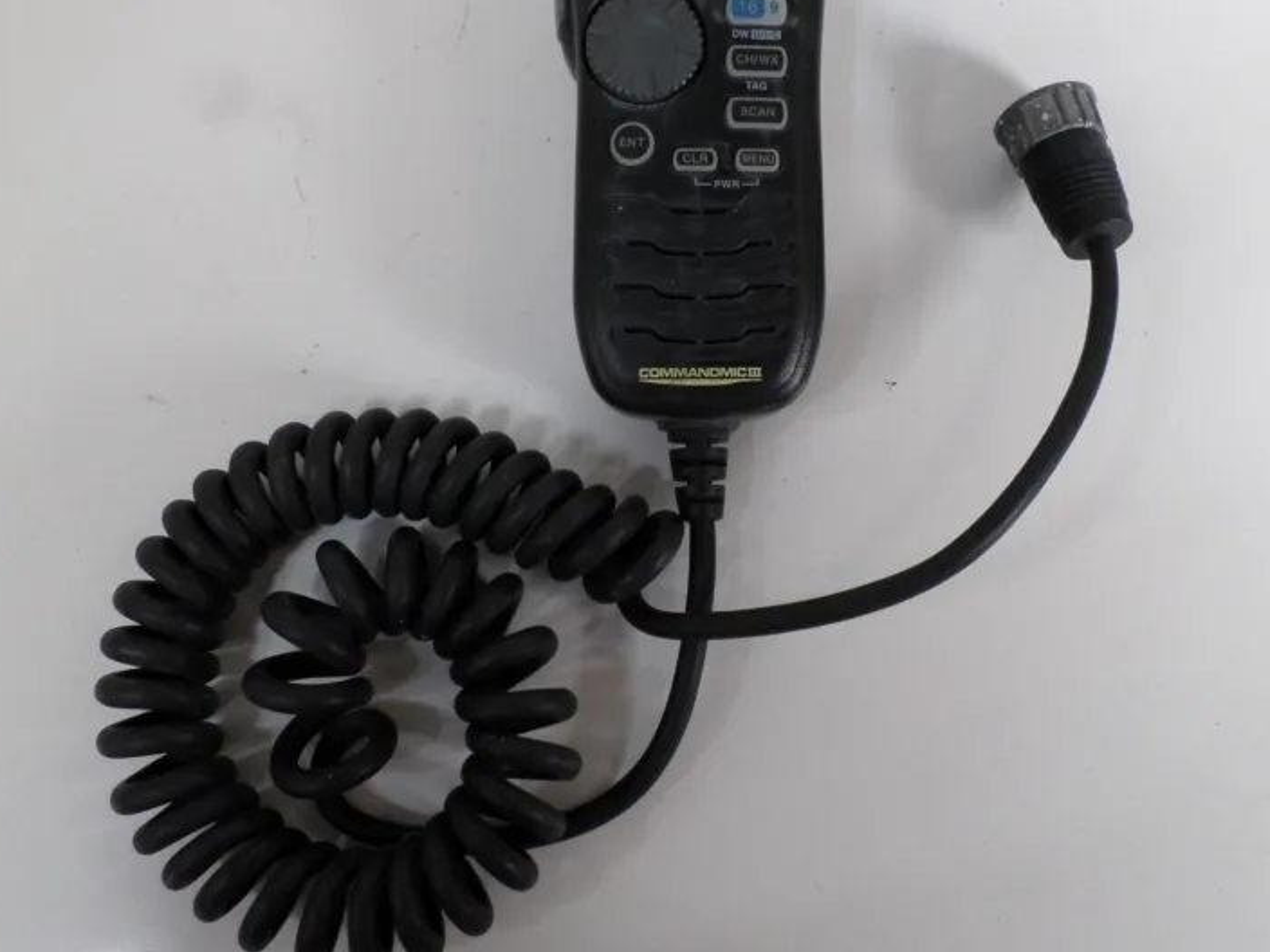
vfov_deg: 43.9
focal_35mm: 32
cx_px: 699
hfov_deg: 56.7
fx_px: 1174
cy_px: 379
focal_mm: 4.5
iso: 80
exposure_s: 1/45
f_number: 2.5
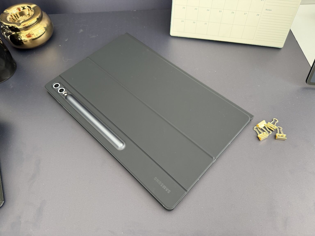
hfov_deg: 71.6
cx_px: 158
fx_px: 218
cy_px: 118
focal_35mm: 24
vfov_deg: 56.8
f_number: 1.78
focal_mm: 6.76
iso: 125
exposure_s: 1/188
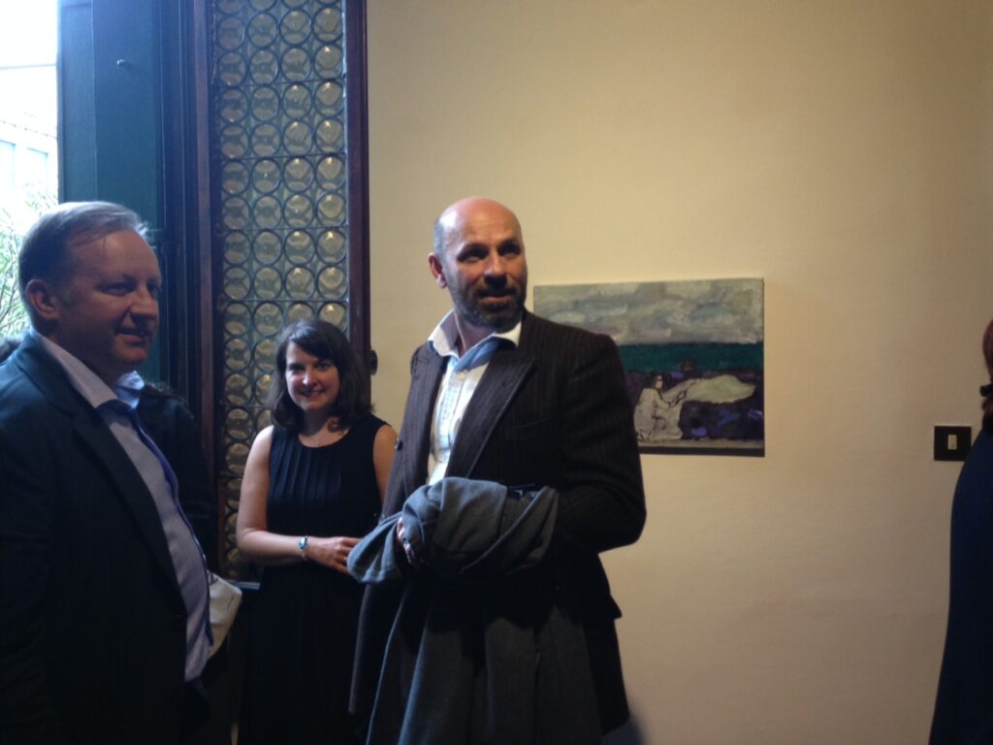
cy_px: 372
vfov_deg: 42.9
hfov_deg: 55.4
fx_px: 947
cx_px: 496
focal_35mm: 33
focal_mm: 4.12
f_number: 2.4
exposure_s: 1/20
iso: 100
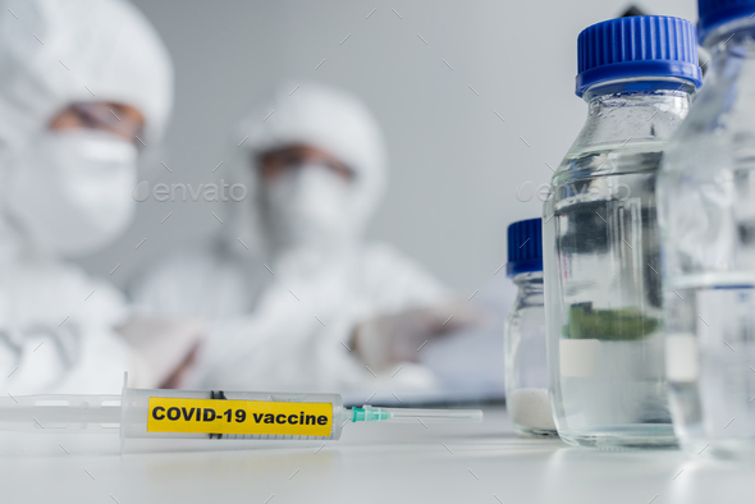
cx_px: 378
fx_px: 1049
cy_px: 252
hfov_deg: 39.6
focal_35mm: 50
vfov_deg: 27.0
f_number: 3.5
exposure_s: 1/200
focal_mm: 50
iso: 200
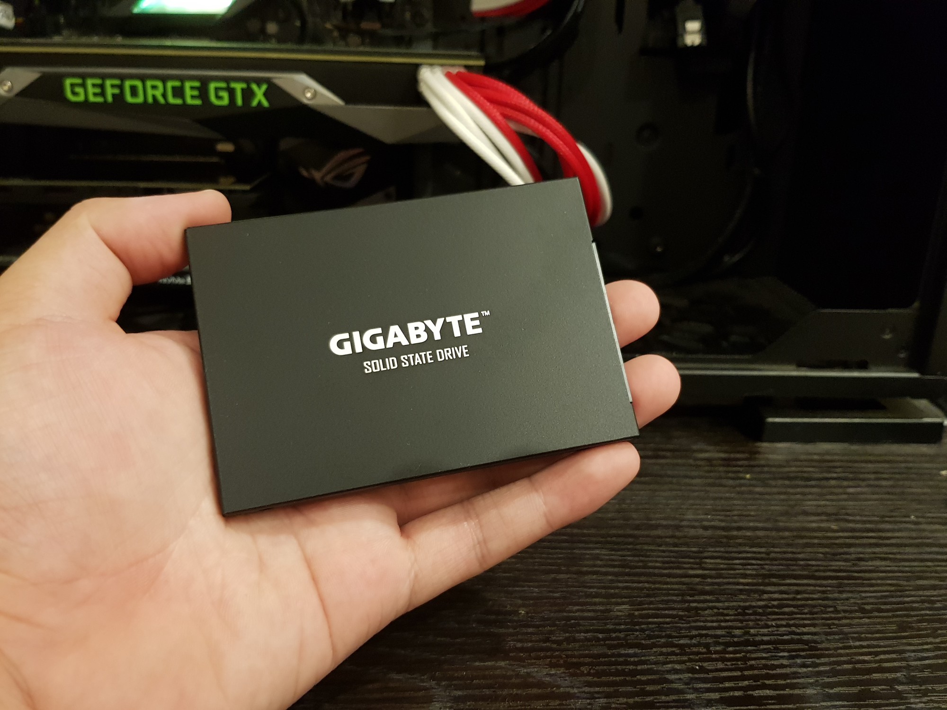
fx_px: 711
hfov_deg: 67.3
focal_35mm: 26
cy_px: 355
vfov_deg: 53.1
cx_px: 474
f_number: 1.7
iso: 250
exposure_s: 1/10
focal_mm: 4.3
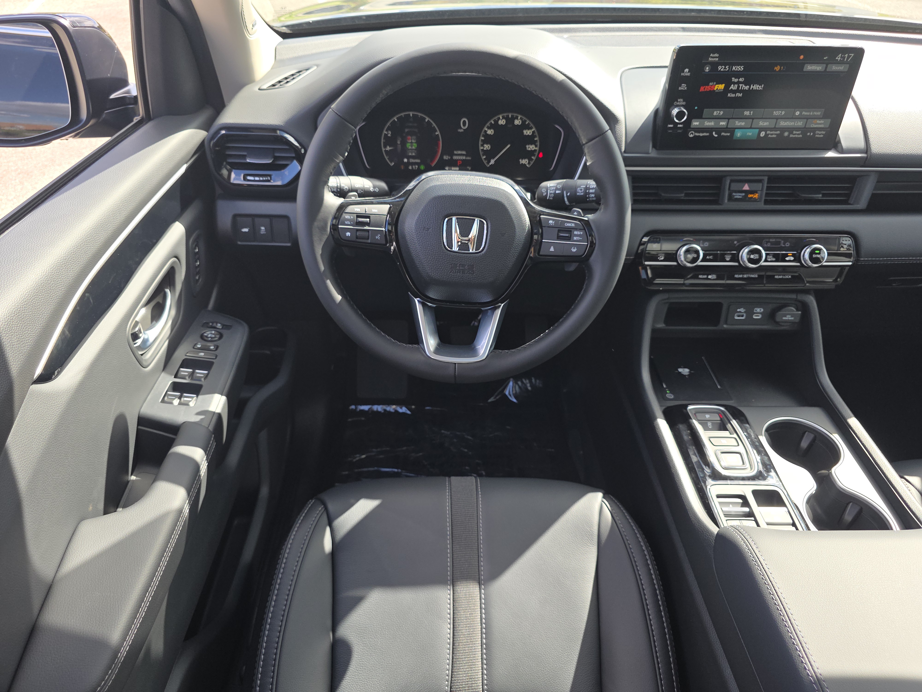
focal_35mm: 23
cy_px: 346
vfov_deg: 58.9
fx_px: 613
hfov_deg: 73.9
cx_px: 461
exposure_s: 1/359
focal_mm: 6.3
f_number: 1.7
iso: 40
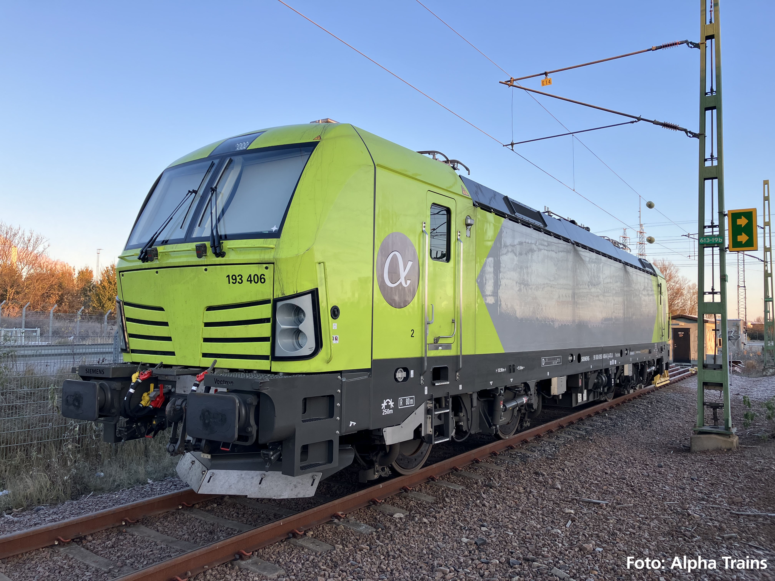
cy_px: 290
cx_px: 388
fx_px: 627
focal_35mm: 28
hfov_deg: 63.4
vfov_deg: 49.7
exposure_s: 1/235
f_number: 1.8
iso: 25
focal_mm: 3.99
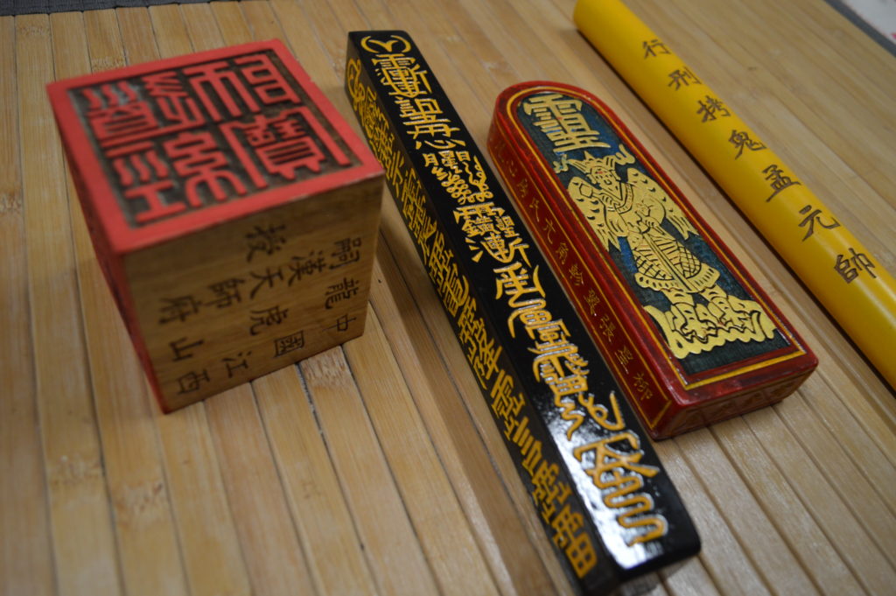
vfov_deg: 47.9
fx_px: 671
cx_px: 448
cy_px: 298
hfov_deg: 67.4
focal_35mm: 27
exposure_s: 1/15
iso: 640
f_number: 3.5
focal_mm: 18
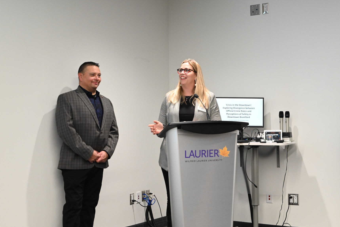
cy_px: 112
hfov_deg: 35.6
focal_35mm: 56
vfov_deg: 24.2
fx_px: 529
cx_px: 187
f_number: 6.3
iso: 3200
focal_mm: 50
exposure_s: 1/100
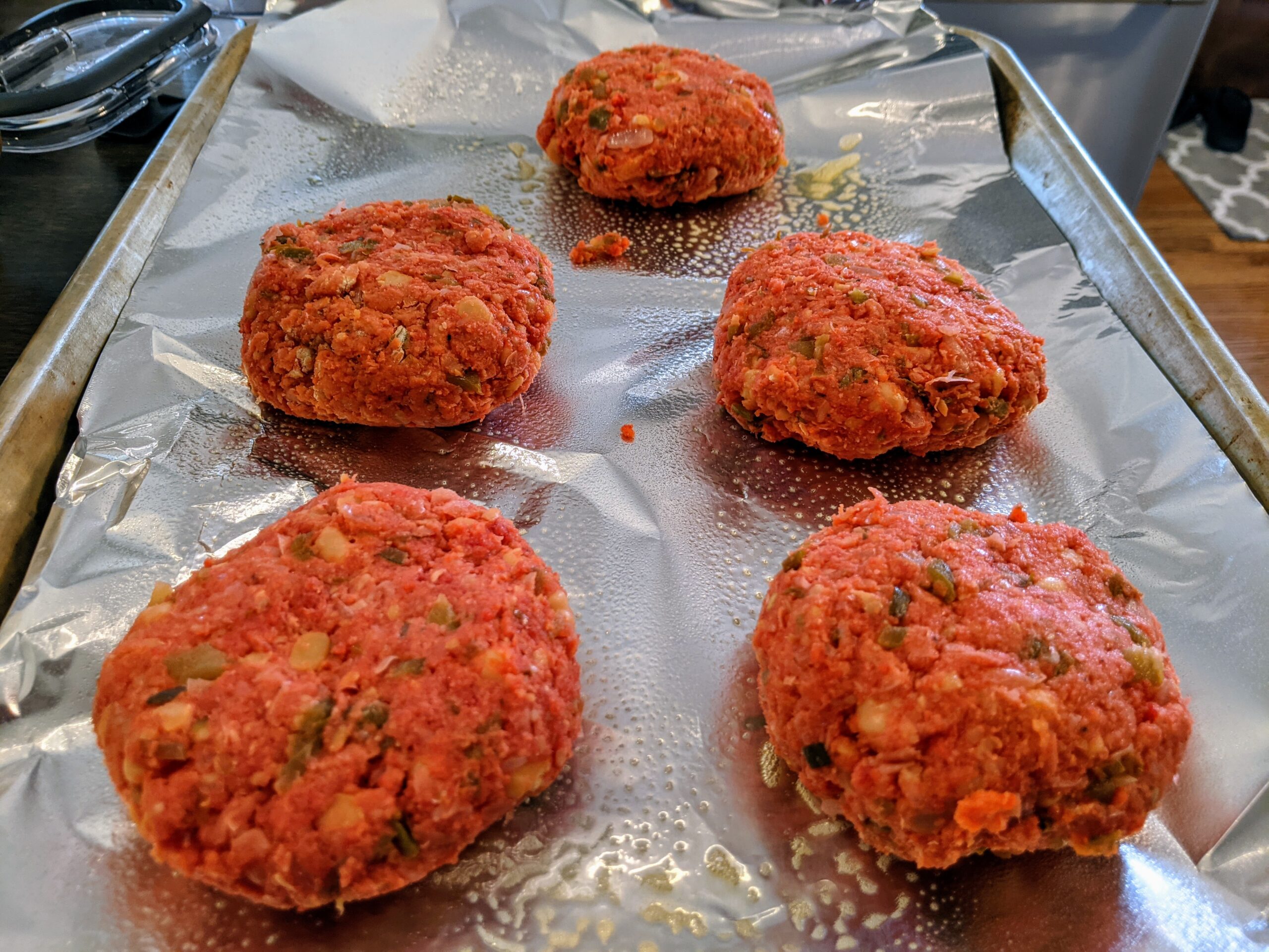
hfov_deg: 65.3
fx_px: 990
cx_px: 634
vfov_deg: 51.4
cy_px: 476
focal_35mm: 27
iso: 82
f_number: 1.8
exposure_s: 1/24
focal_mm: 4.44
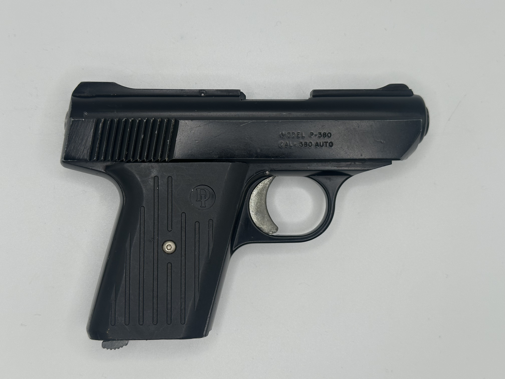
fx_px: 700
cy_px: 190
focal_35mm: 48
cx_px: 252
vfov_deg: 30.3
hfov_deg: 39.7
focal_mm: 6.86
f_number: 1.78
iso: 64
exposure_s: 1/659
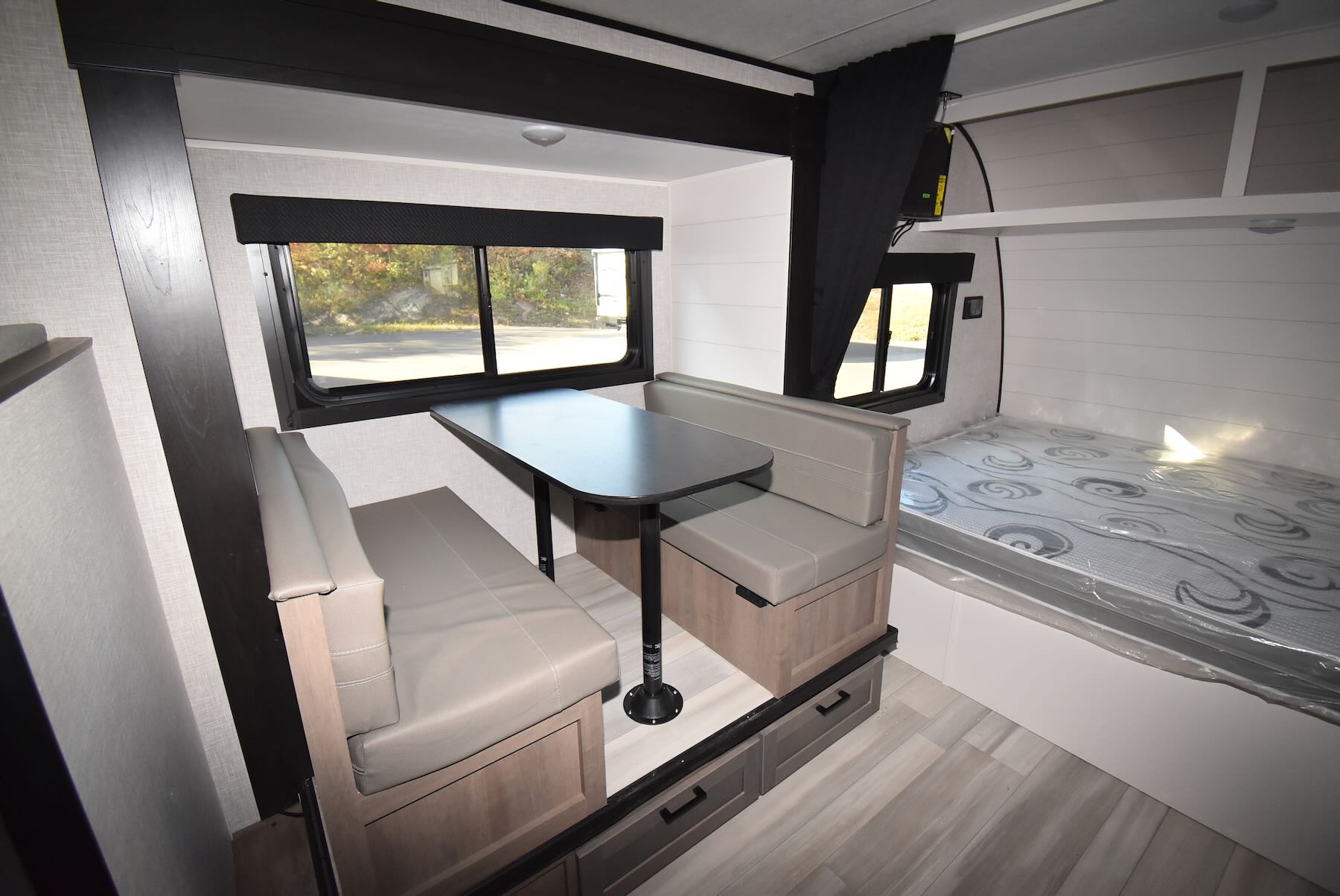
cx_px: 670
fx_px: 559
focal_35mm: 15
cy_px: 448
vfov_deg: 77.5
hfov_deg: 100.3
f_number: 4.5
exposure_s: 1/80
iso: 800
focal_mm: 10
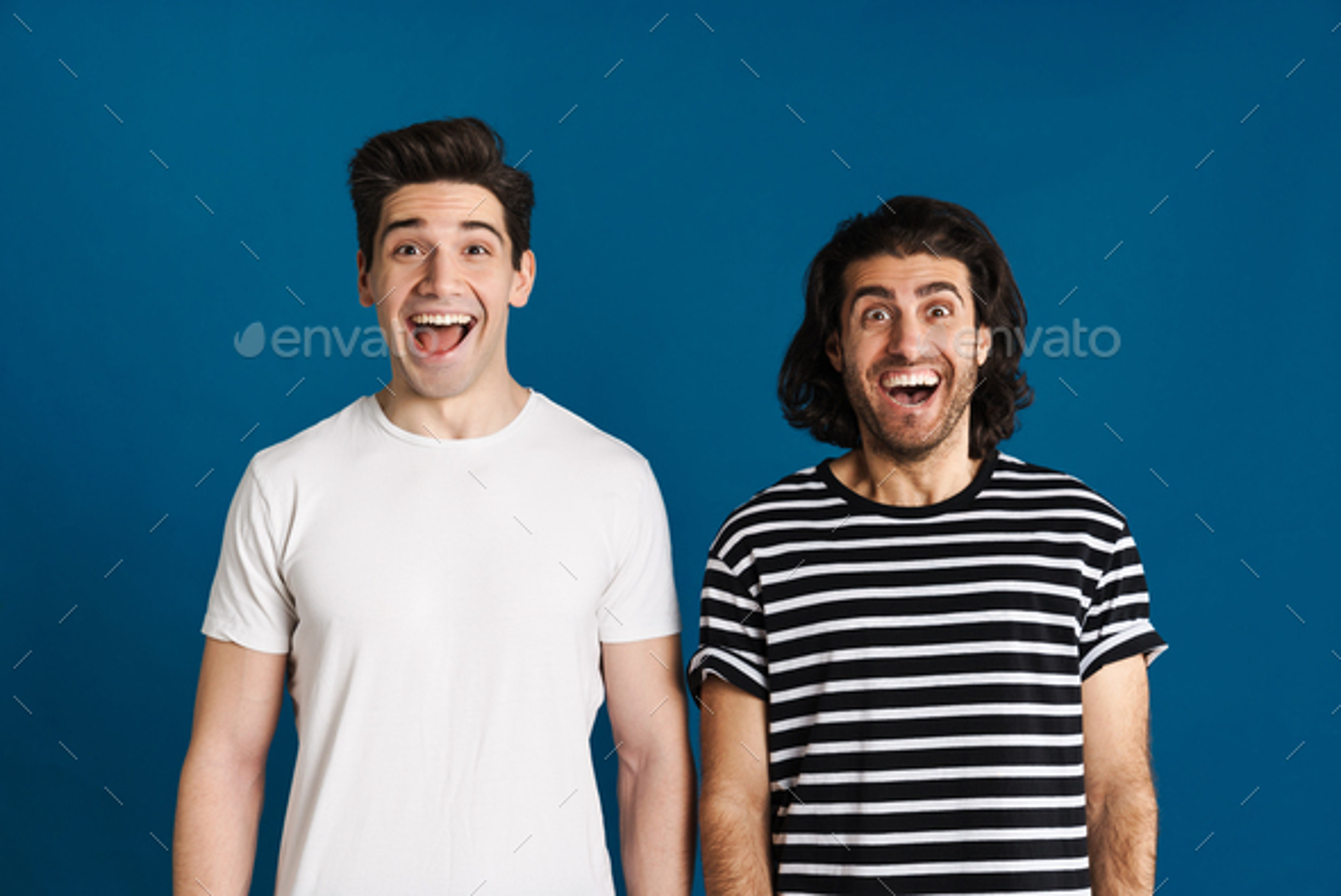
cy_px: 448
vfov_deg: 22.6
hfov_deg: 33.4
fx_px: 2236
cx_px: 670
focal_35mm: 60
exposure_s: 1/160
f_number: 6.3
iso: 125
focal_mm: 60
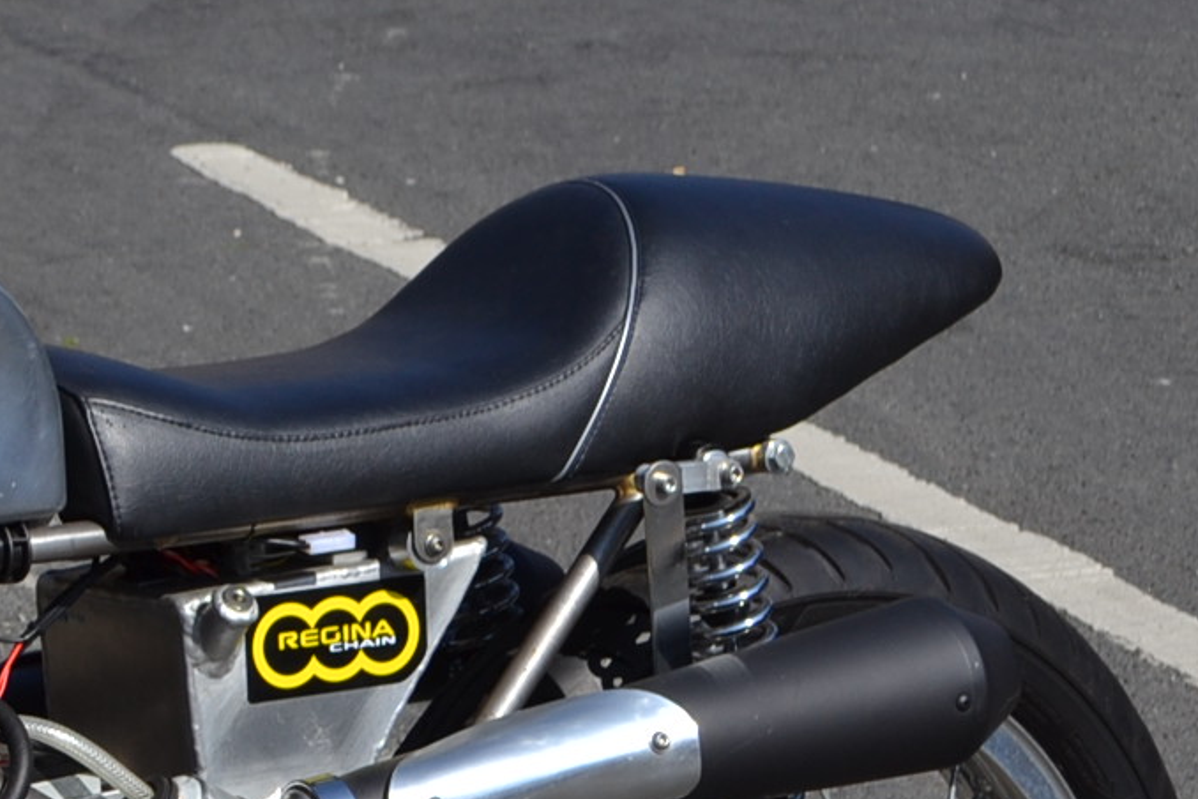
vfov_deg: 8.9
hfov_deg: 12.8
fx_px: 5091
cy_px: 894
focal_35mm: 153
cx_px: -571
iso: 100
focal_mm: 30
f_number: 9
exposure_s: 1/320
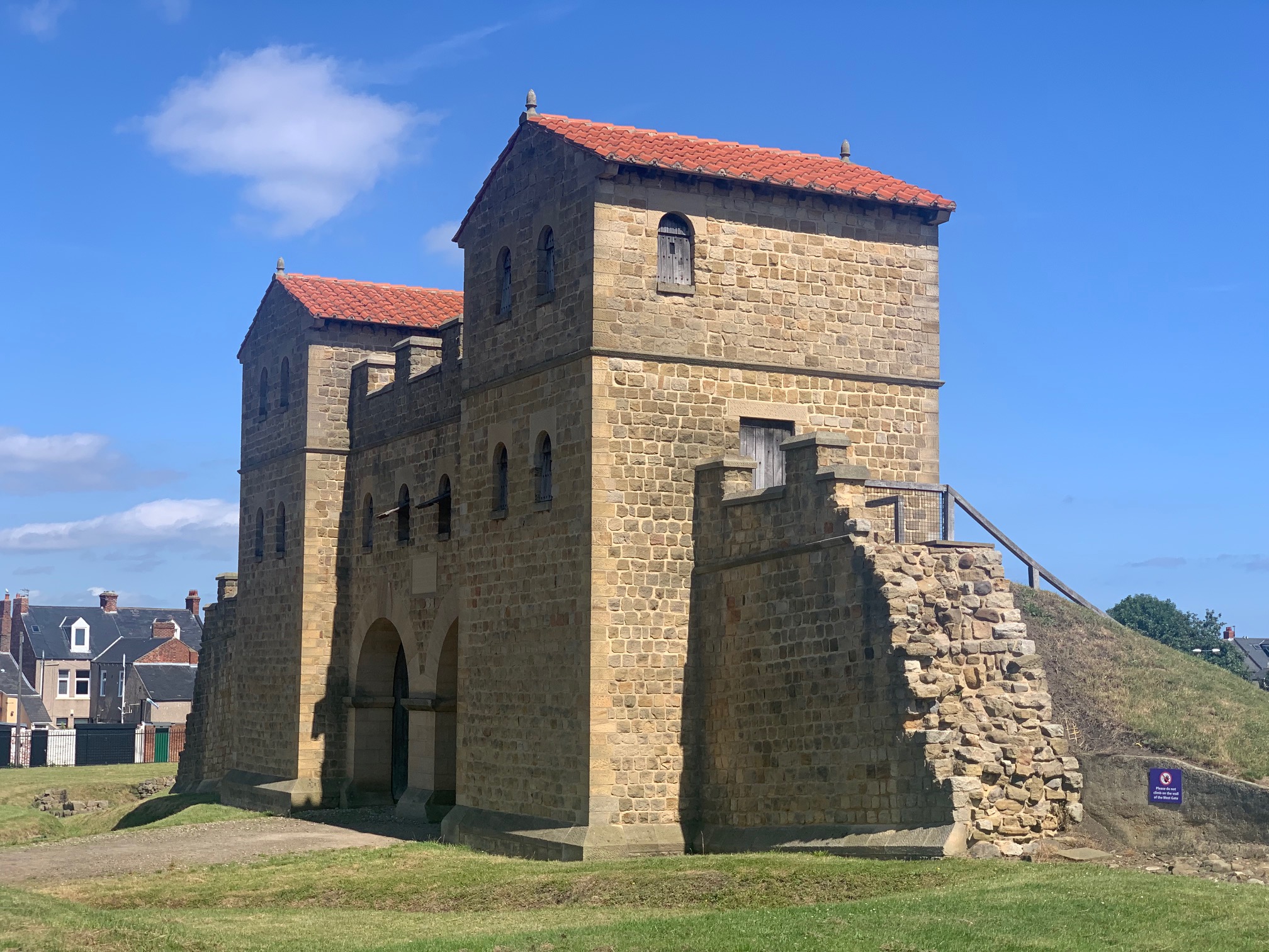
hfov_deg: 36.8
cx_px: 634
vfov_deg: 28.0
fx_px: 1906
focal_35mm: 52
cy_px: 476
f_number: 2.4
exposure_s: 1/1065
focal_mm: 6
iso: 16
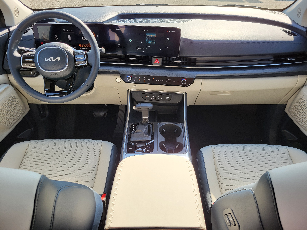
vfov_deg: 53.1
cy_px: 115
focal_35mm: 26
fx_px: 231
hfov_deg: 67.3
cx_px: 154
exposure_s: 1/280
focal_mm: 5.4
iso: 40
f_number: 1.8
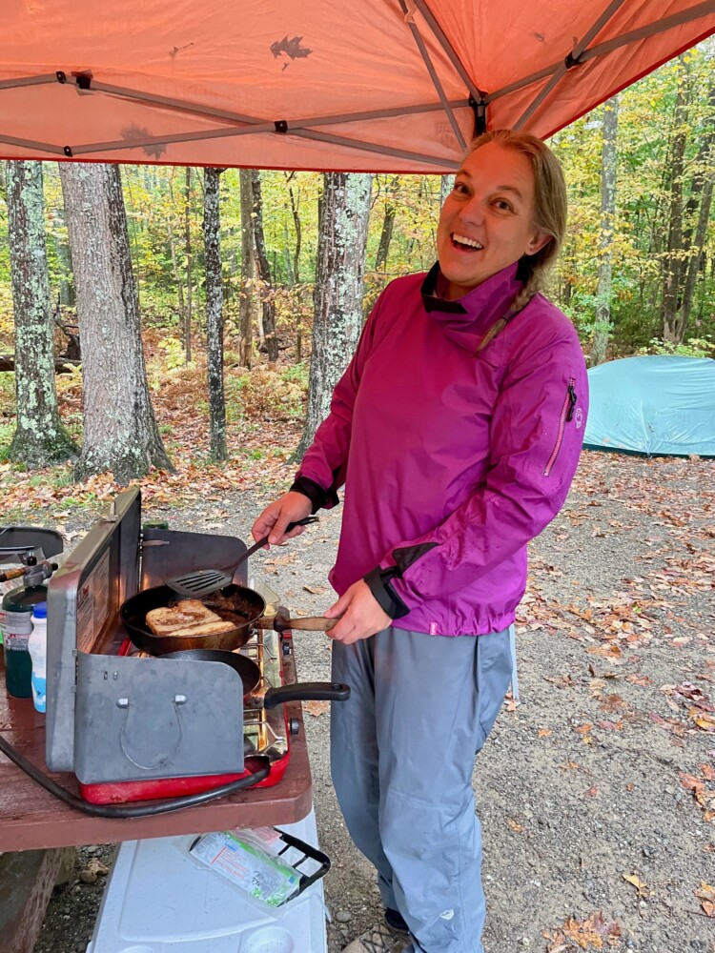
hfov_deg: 53.1
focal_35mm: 26
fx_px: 716
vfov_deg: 67.3
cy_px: 476
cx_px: 358
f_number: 1.6
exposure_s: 1/60
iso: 500
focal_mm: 4.2
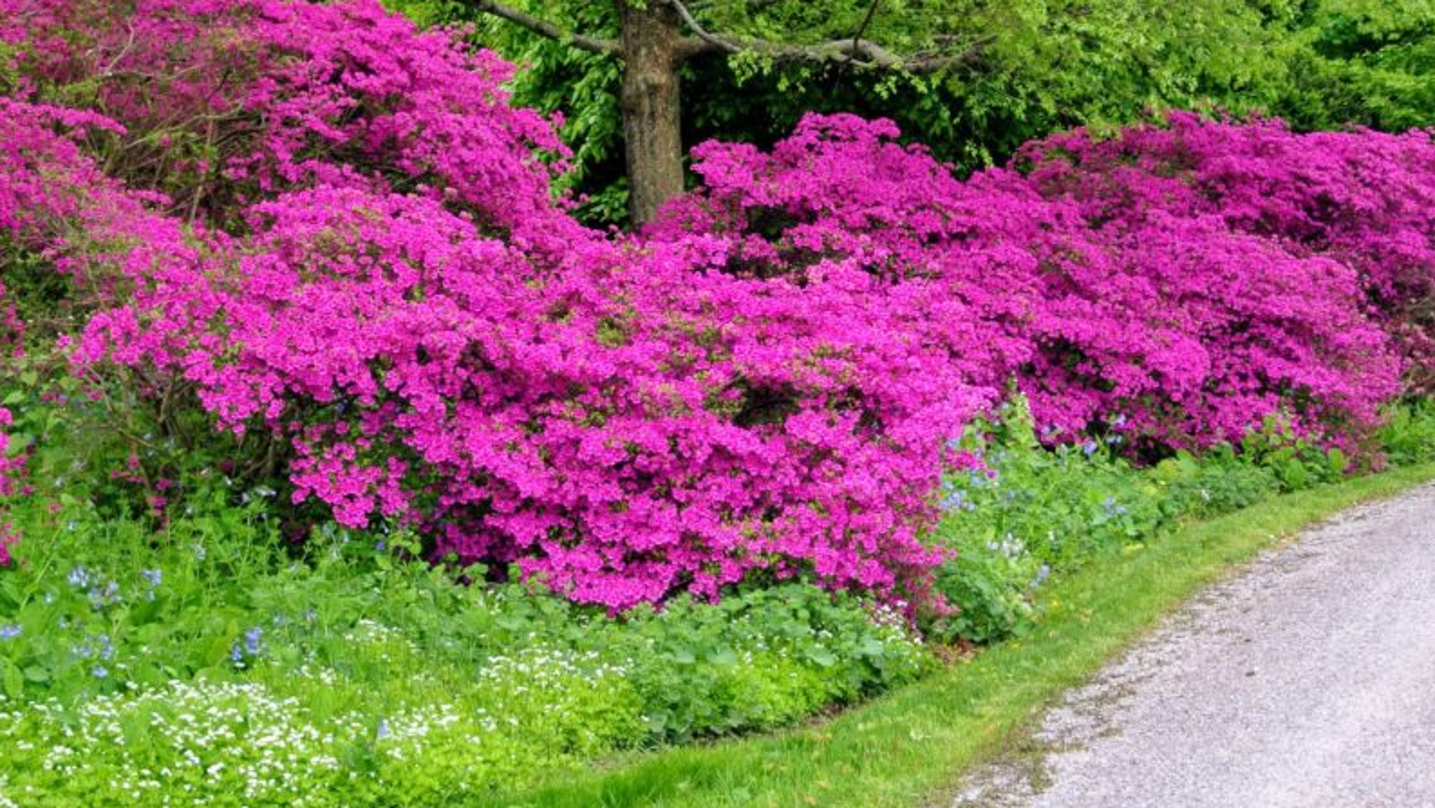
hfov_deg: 23.1
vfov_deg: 13.1
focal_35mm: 92
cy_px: 273
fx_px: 3501
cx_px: 633
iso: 100
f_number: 5.3
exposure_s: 1/60
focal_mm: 25.2
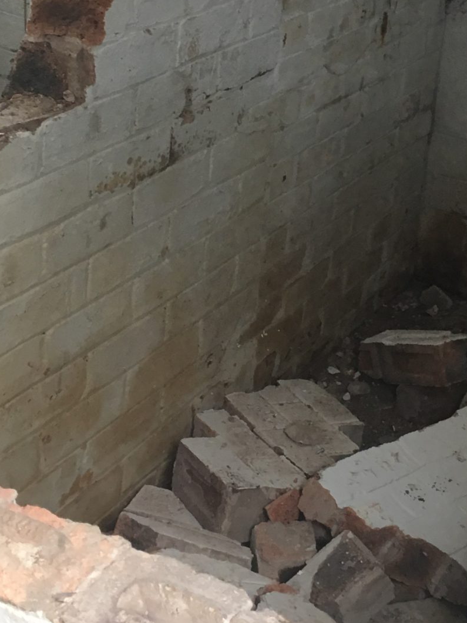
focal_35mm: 70
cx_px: 381
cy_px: 177
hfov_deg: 20.7
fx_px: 1260
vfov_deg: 27.5
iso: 50
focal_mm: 4.15
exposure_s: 1/33
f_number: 2.2
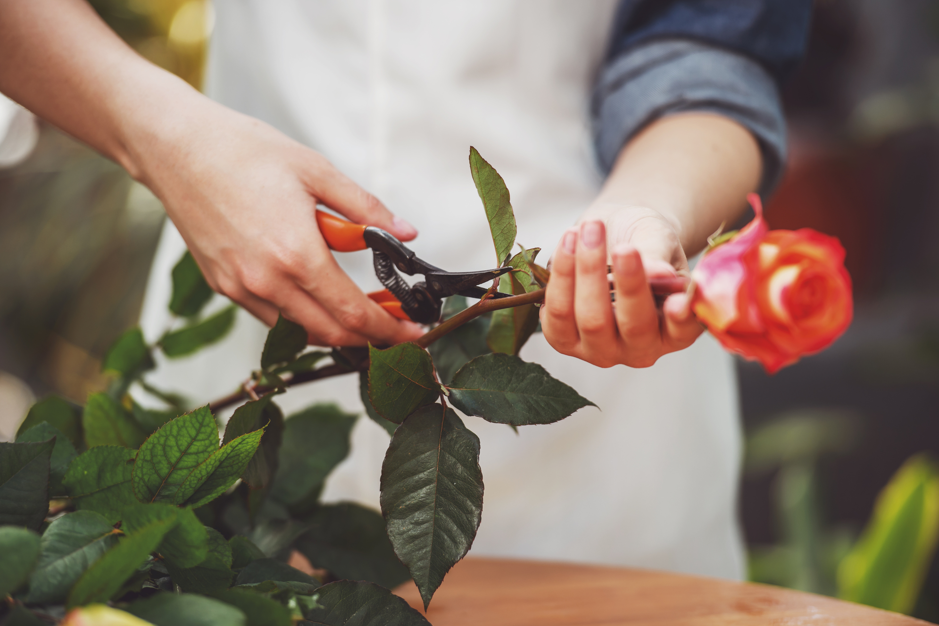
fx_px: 5242
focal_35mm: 201
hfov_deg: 10.2
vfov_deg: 6.8
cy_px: 314
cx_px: 470
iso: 250
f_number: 2.8
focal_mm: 200
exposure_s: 1/500
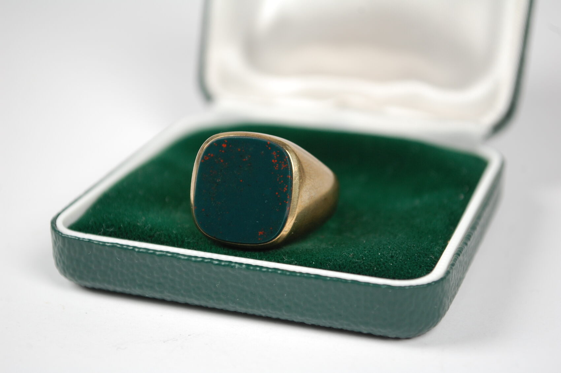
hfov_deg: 24.6
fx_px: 1284
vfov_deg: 16.5
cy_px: 186
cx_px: 280
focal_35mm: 82
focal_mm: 55
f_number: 5.6
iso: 320
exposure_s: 1/125
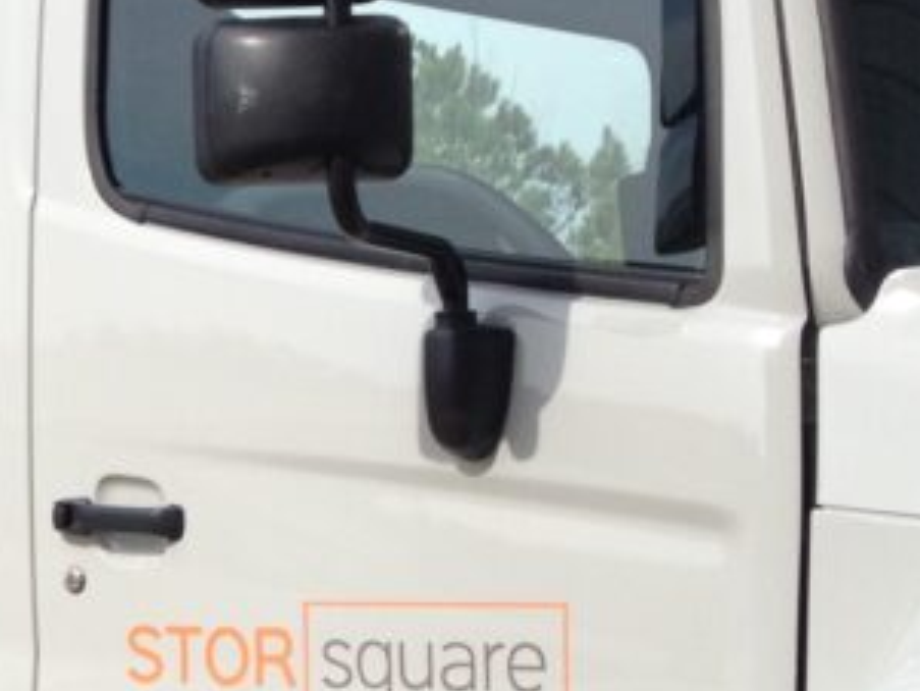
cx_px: -70
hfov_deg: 16.1
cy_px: 700
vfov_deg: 12.3
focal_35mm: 119
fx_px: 3164
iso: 50
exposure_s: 1/1200
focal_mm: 4.28
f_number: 2.4
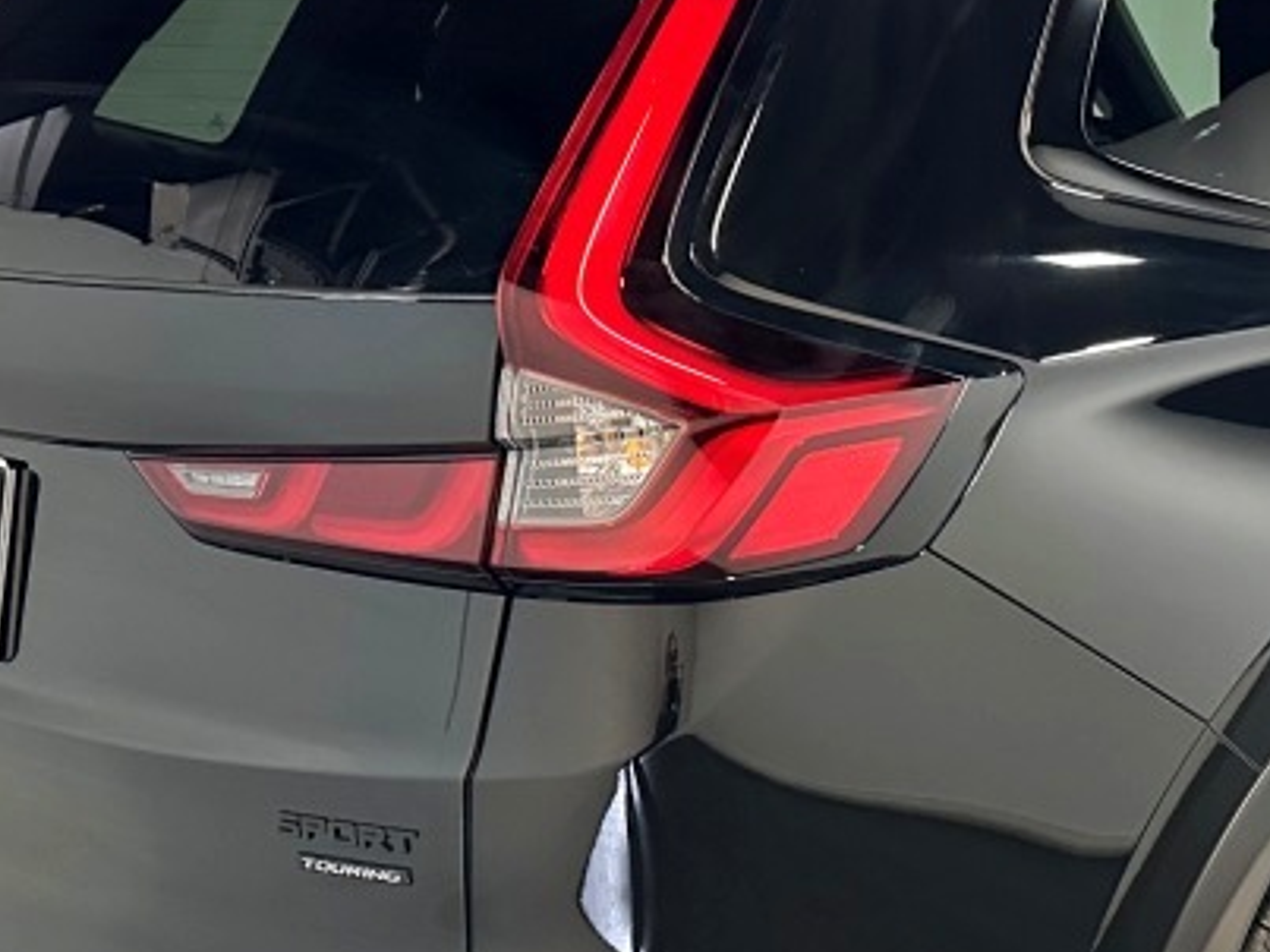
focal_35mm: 61
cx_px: 845
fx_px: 2237
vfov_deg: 23.8
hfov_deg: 31.4
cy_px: 671
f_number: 1.78
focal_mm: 6.86
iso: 640
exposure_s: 1/60
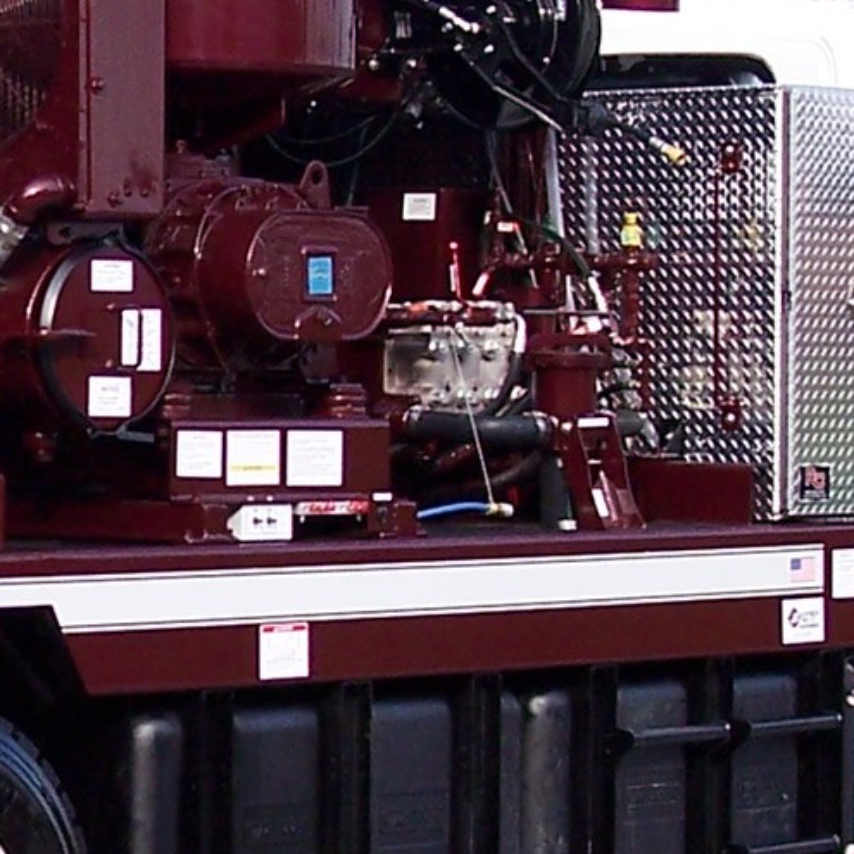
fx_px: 4857
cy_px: 363
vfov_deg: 10.0
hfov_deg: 9.8
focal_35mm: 174
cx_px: -373
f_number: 3.4
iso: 100
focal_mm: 8
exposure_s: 1/350
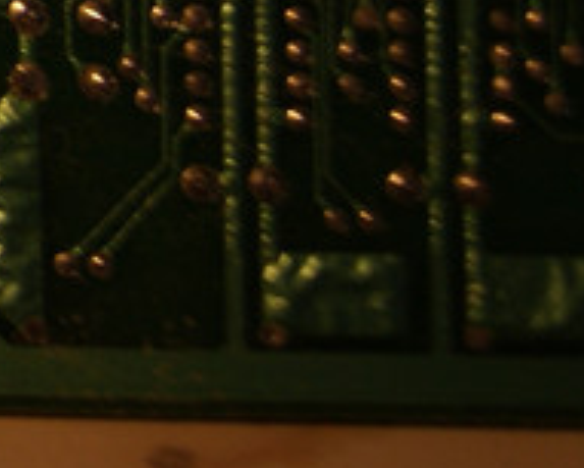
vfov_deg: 6.4
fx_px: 3960
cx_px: -1200
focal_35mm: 229
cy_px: -688
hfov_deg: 7.4
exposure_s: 1/50
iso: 160
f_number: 4.5
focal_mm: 26
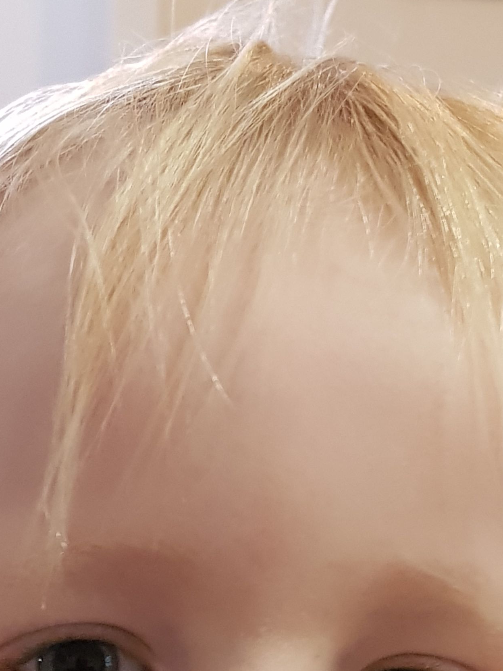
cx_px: 201
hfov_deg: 23.2
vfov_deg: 27.9
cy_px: 746
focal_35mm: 63
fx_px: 1221
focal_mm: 4.2
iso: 200
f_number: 1.7
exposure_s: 1/17
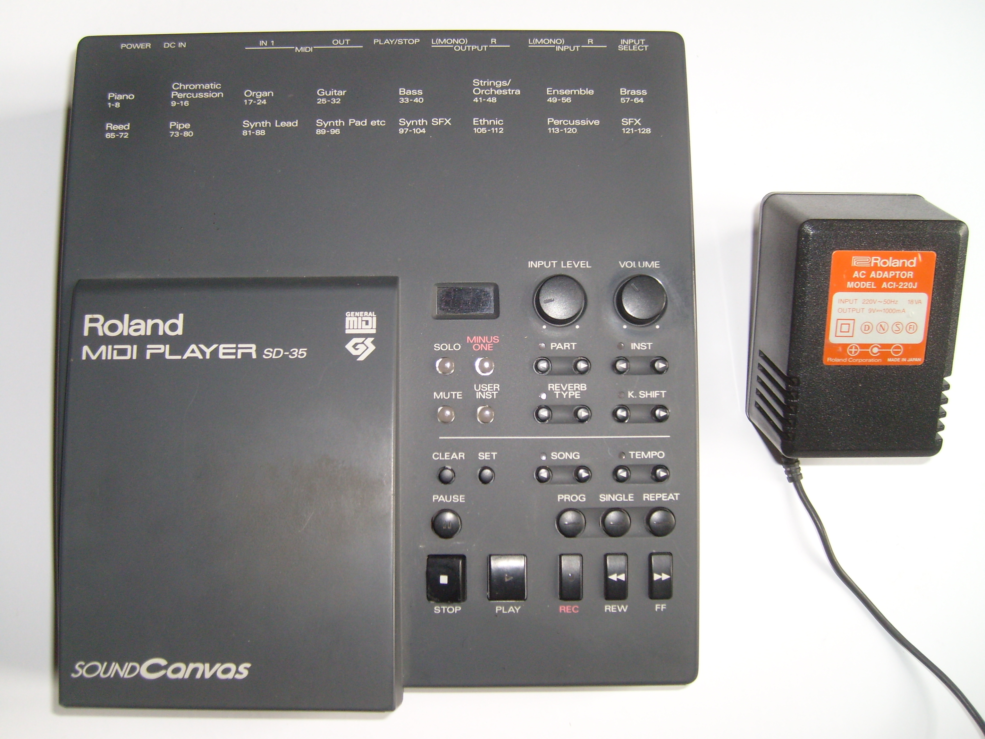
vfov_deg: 40.7
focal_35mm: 35
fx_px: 996
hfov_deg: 52.6
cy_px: 370
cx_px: 492
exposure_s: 1/45
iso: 100
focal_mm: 5.8
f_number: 2.8
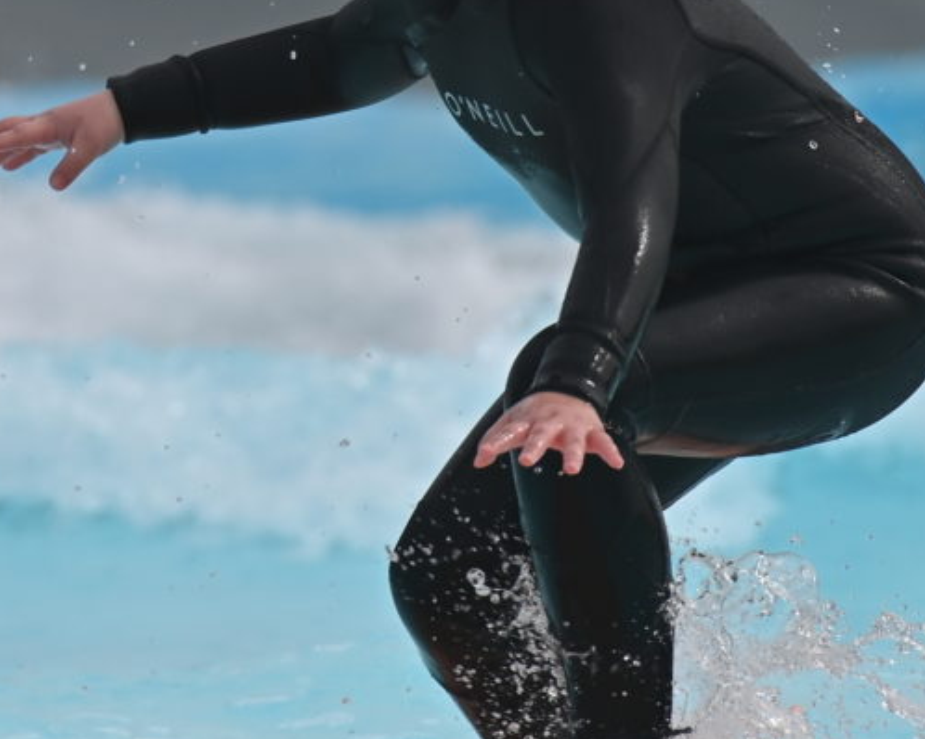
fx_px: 50709
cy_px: 97
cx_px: 370
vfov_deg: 0.8
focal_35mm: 1853
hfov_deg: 1.0
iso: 200
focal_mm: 480
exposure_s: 1/1250
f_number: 9
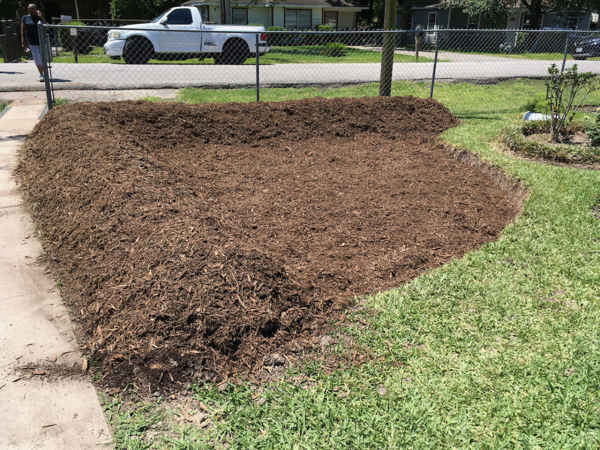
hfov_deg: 61.7
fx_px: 503
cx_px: 300
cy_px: 225
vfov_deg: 48.2
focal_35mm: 29
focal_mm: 4.15
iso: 25
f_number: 2.2
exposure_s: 1/1054
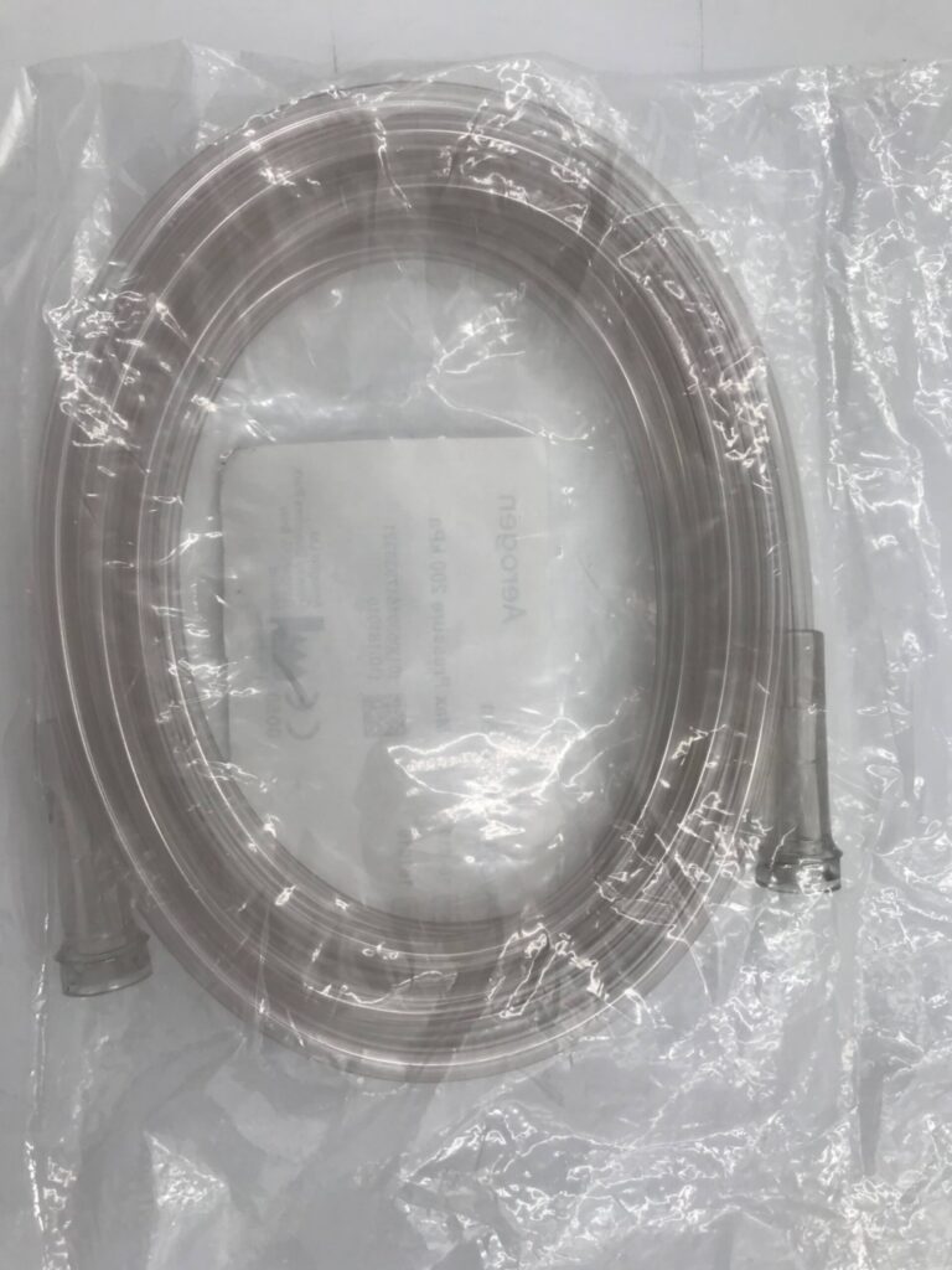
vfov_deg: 63.4
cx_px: 476
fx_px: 1027
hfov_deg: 49.7
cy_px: 635
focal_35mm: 28
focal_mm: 3.99
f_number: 1.8
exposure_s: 1/162
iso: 20
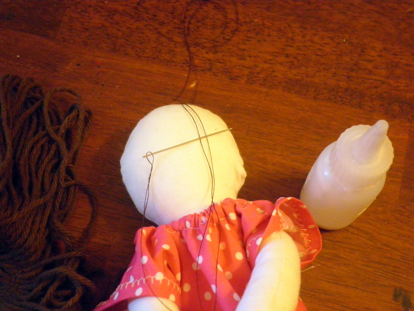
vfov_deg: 30.9
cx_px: 207
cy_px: 156
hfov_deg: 40.4
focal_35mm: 47
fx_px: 562
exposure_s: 1/30
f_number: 3.4
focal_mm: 8.3
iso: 800
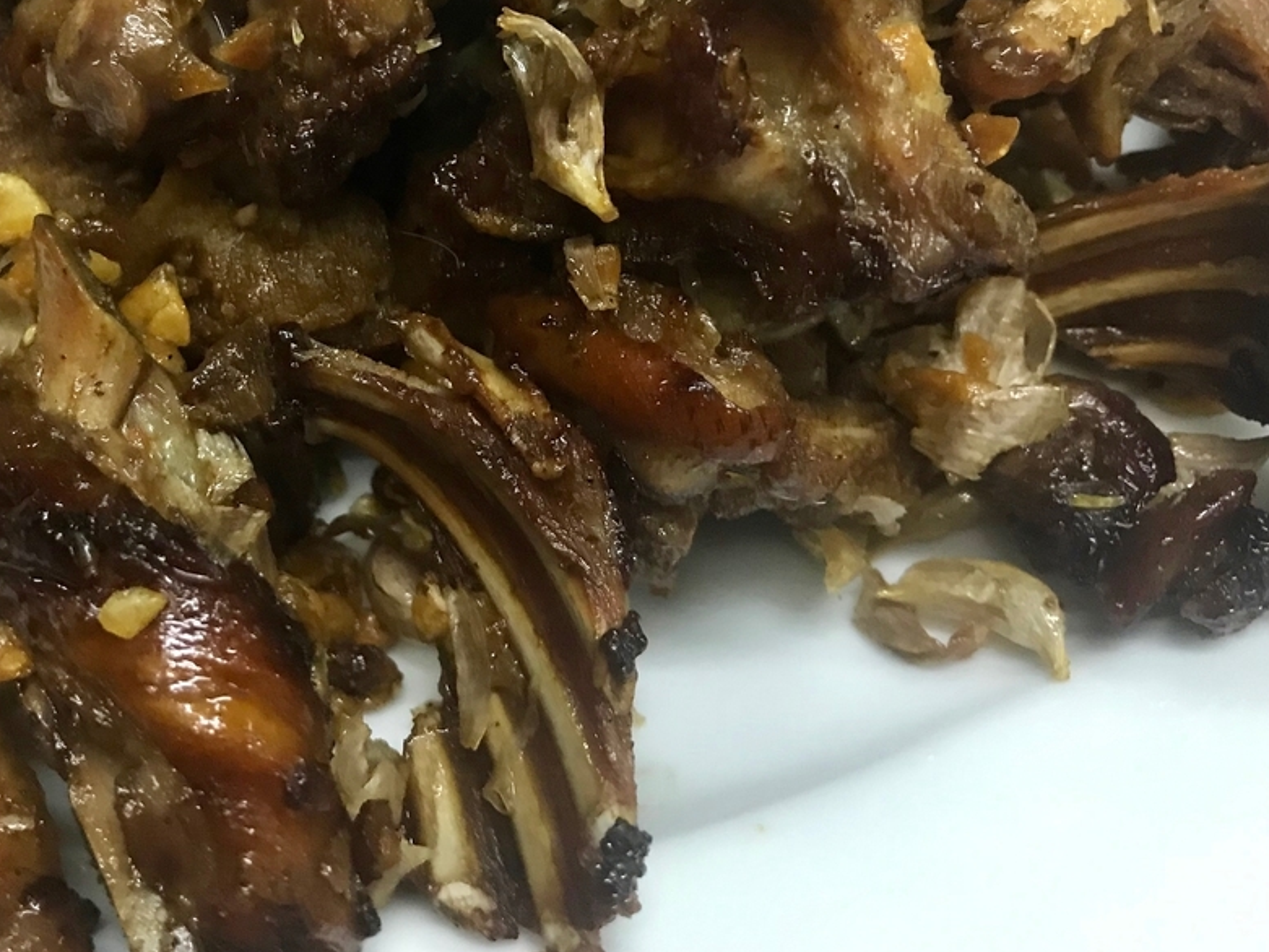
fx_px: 1577
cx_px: 392
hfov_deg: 43.0
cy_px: 242
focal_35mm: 43
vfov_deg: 33.0
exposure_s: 1/11
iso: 100
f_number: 1.8
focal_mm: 3.99
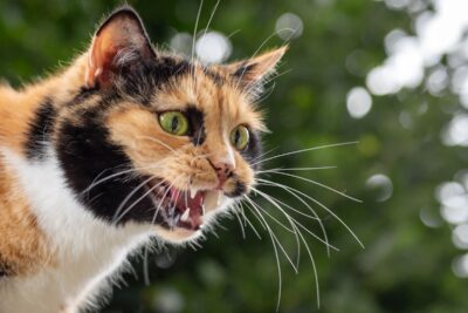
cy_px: 156
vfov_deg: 28.1
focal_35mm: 48
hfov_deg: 41.1
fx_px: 624
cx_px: 234
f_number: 3.2
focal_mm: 48
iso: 100
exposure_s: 1/125
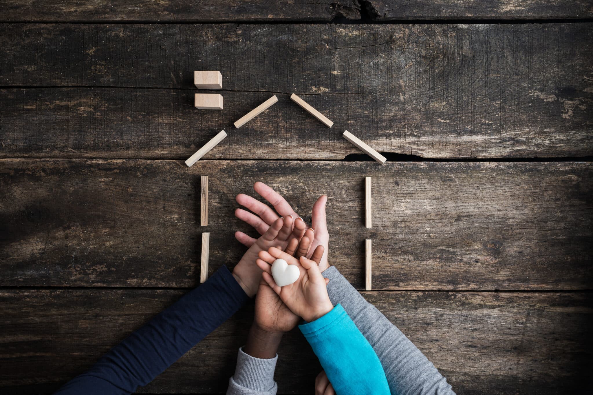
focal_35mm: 40
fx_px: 658
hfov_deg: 48.5
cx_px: 296
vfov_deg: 33.4
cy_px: 198
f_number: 8
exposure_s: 1/160
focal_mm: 40
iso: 100
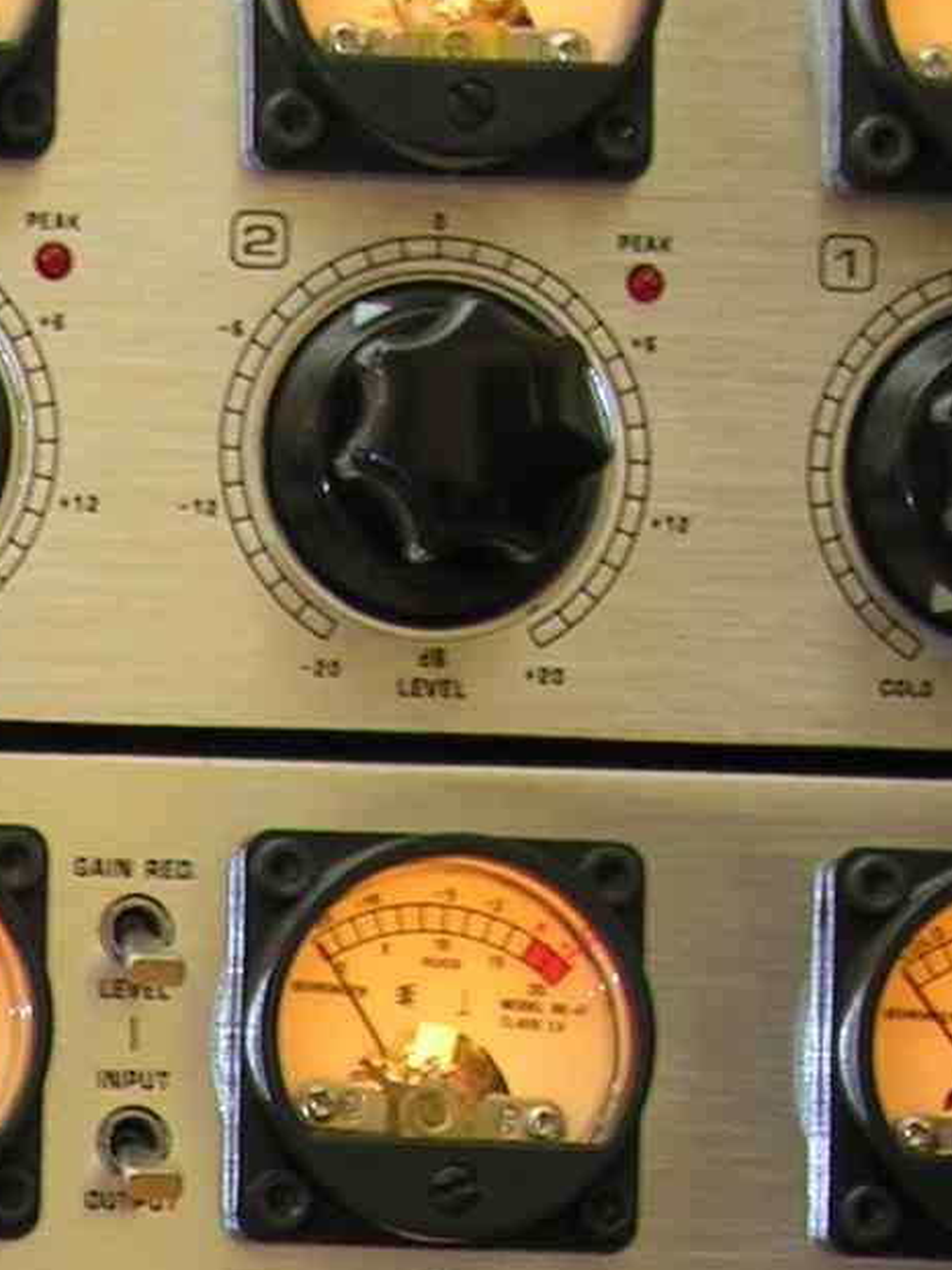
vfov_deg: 8.0
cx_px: -555
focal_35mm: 242
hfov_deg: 6.1
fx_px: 8874
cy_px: 1825
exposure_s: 1/3.8
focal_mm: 11.8
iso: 52
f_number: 3
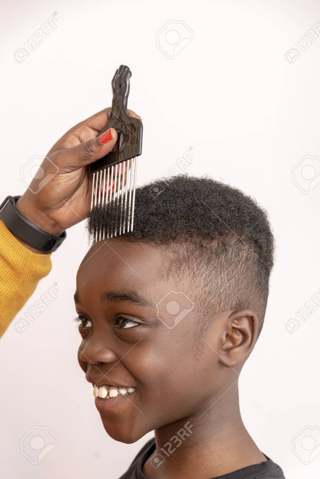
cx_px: 160
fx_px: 1133
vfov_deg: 23.9
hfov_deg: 16.1
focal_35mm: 85
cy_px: 240
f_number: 6.3
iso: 250
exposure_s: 1/125
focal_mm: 85
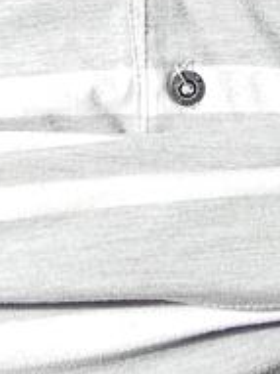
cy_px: -421
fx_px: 1857
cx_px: 49
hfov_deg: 8.6
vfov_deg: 10.4
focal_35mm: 172
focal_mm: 6
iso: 100
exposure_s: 1/312
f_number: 2.8
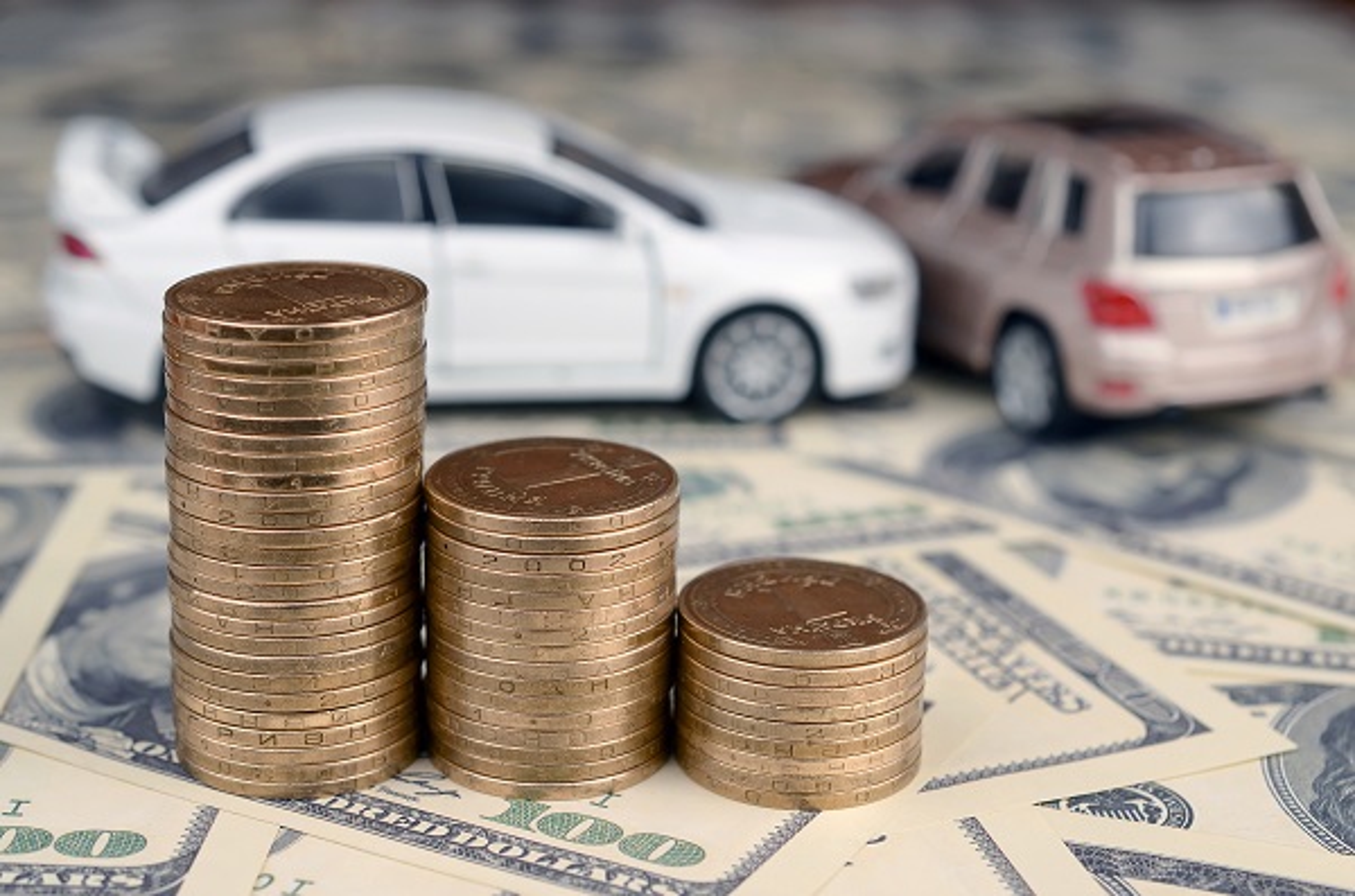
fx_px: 2253
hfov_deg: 33.5
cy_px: 448
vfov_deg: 22.5
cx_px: 678
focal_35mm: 60
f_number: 6.3
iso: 100
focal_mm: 40
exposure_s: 1/80
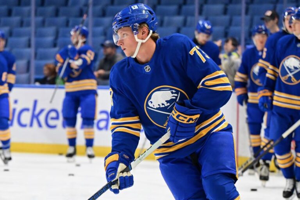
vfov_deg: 16.7
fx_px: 683
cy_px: 100
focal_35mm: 82
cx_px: 150
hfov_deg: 24.8
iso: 3200
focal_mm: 82
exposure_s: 1/1600
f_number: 2.8
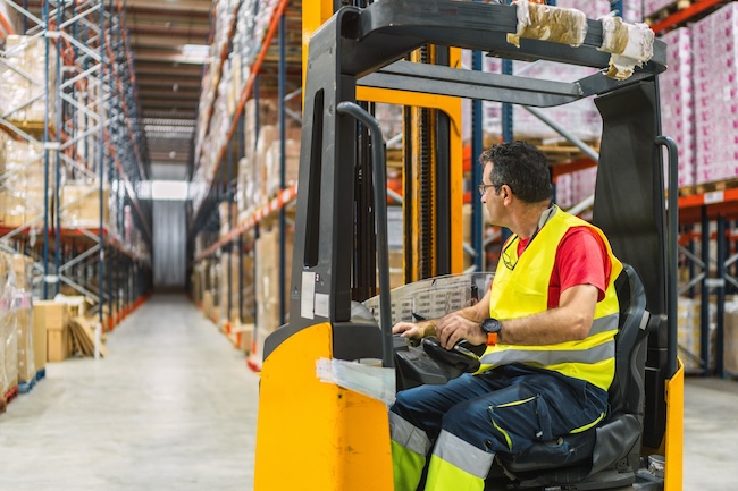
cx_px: 369
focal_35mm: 35
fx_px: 717
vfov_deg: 37.8
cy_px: 246
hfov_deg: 54.4
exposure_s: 1/250
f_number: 1.4
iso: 640
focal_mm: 35
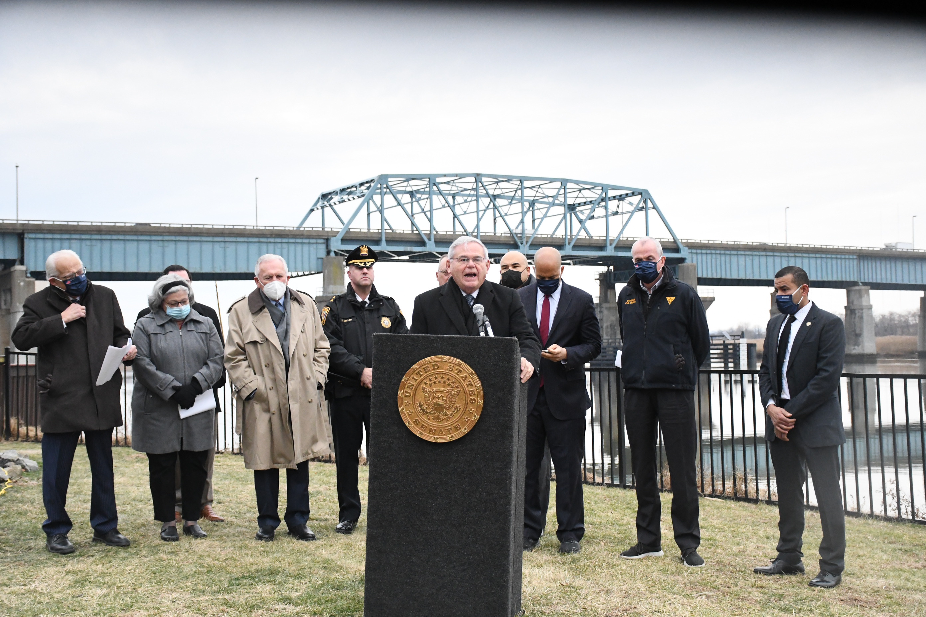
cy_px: 308
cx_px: 463
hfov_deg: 41.1
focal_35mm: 48
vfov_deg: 28.1
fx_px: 1235
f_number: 4
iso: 4000
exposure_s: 1/5000
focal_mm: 32
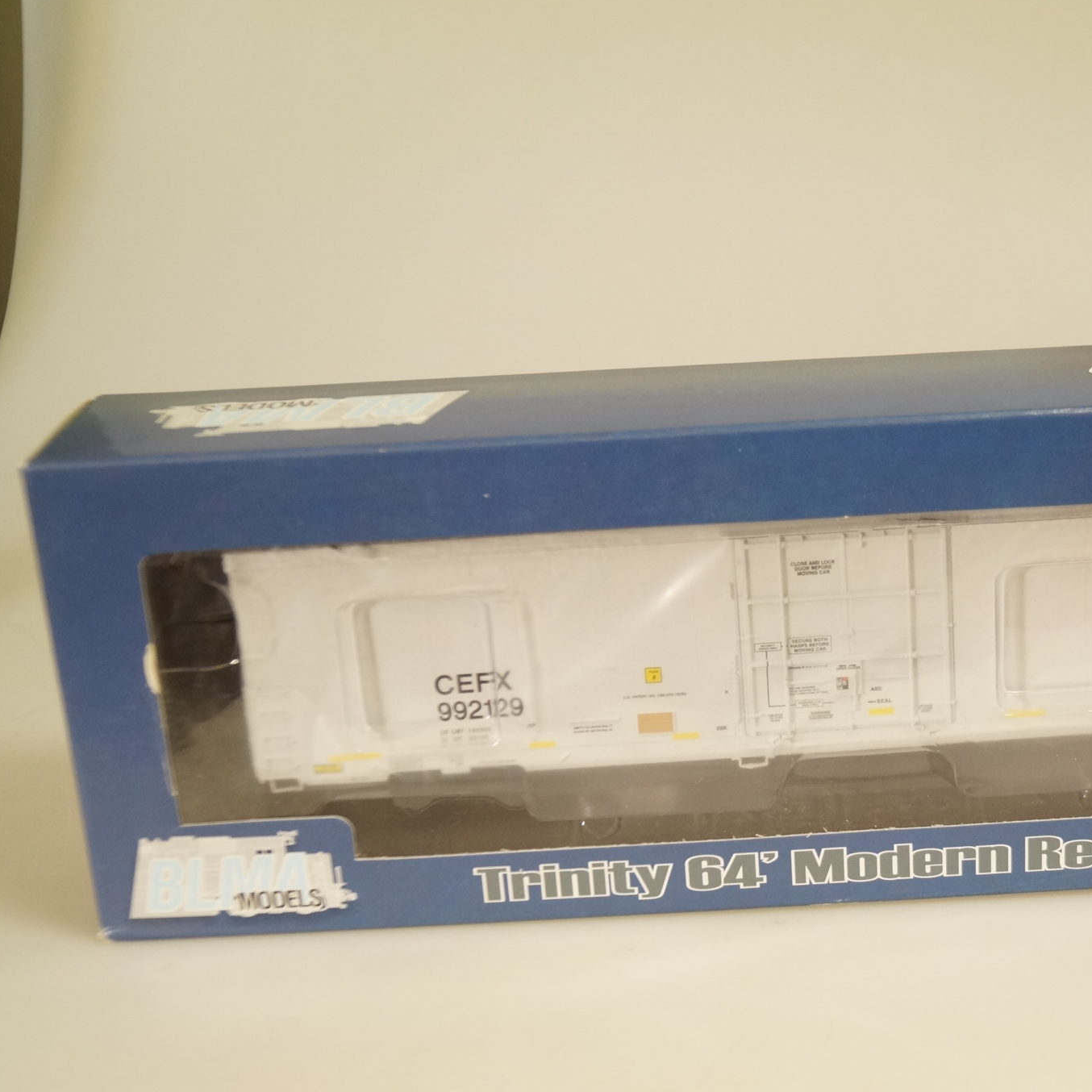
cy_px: 546
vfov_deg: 31.6
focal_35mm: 54
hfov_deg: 31.1
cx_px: 805
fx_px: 1927
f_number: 4.5
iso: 1000
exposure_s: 1/160
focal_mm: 28
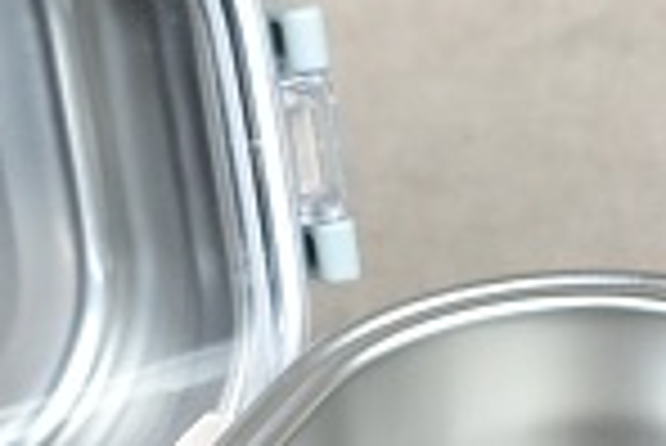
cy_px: 446
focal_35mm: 273
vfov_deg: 5.0
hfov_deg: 7.5
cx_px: 616
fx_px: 5062
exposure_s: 1/100
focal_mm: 27
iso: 800
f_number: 4.5
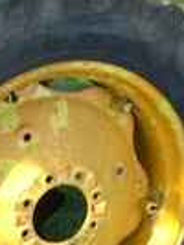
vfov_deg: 20.0
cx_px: -57
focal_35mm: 98
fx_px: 693
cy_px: 133
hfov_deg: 14.5
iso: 100
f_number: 3.1
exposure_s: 1/160
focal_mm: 6.3
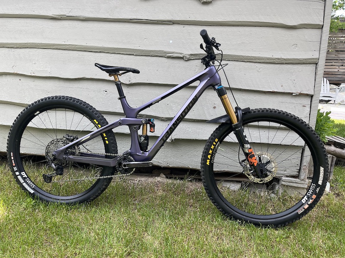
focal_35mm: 26
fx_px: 259
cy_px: 129
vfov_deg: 53.1
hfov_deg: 67.3
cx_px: 172
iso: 50
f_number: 1.6
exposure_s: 1/527
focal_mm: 5.1
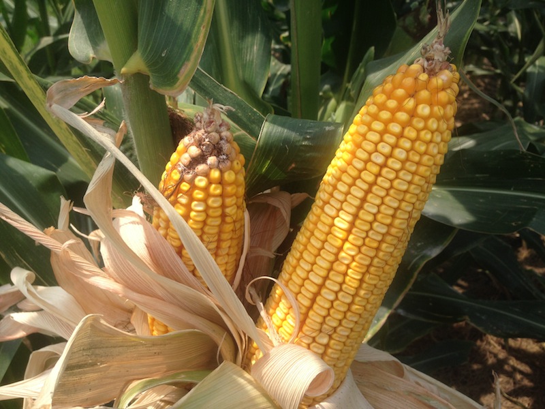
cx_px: 272
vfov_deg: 42.9
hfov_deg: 55.4
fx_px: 520
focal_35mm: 33
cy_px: 204
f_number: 2.4
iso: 50
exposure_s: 1/834
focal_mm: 4.12
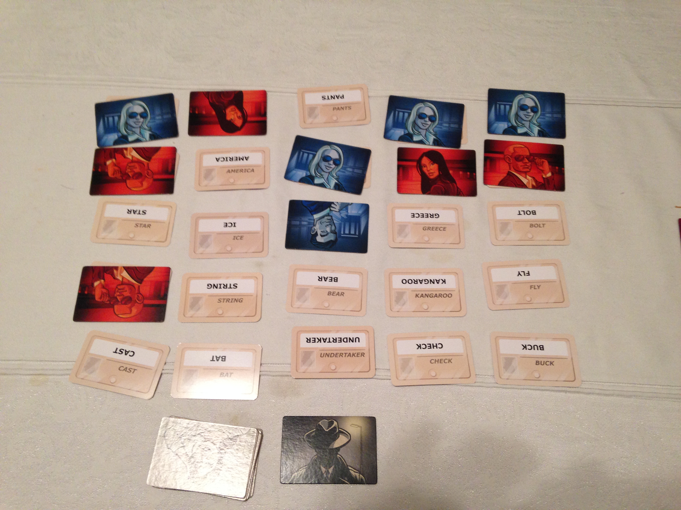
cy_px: 255
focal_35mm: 33
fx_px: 649
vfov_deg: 42.9
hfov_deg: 55.4
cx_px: 340
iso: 125
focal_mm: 4.12
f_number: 2.4
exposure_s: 1/20
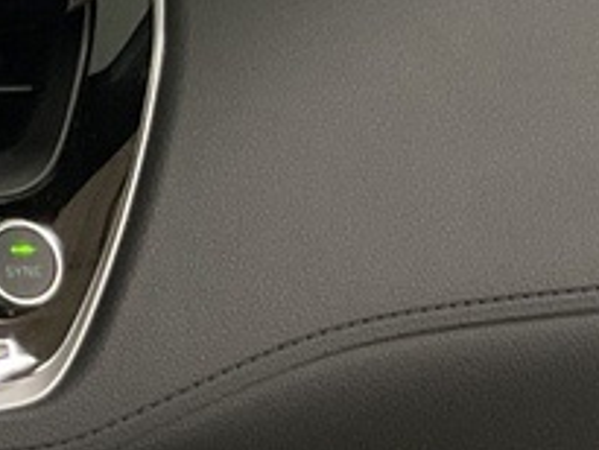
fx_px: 3134
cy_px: 205
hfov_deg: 9.0
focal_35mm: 181
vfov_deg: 8.2
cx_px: -1160
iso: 160
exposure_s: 1/60
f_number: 1.8
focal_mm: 3
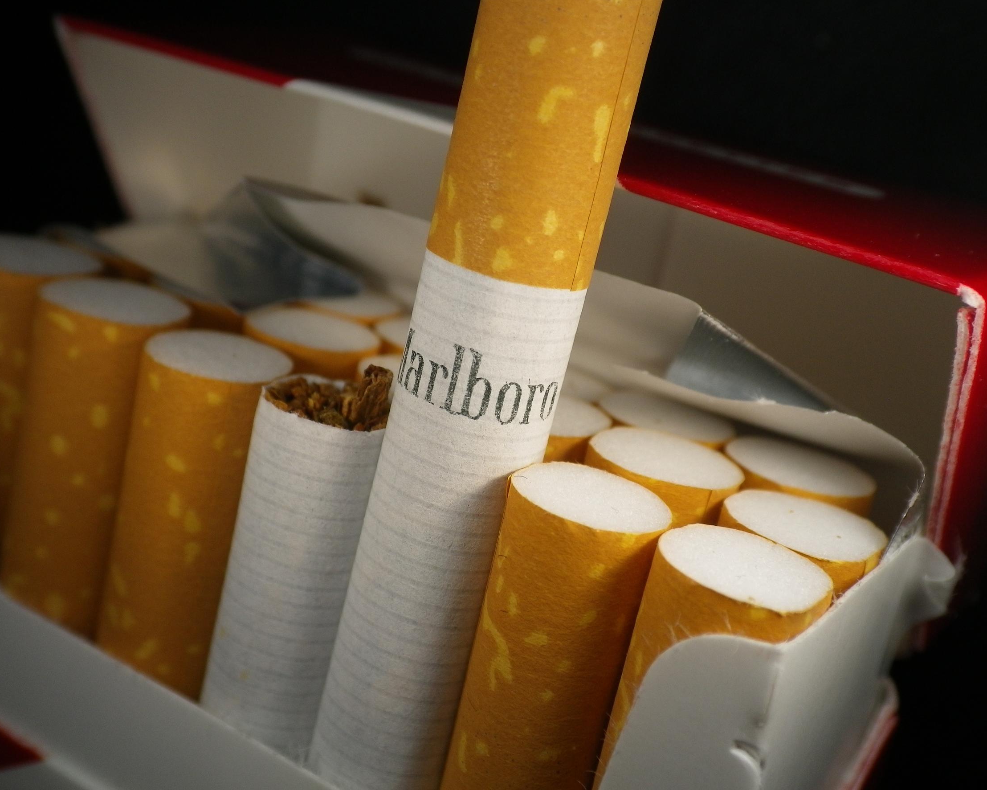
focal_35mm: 37
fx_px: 1081
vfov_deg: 40.1
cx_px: 482
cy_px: 393
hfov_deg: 49.1
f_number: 3.9
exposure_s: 1/100
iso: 80
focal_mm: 6.36
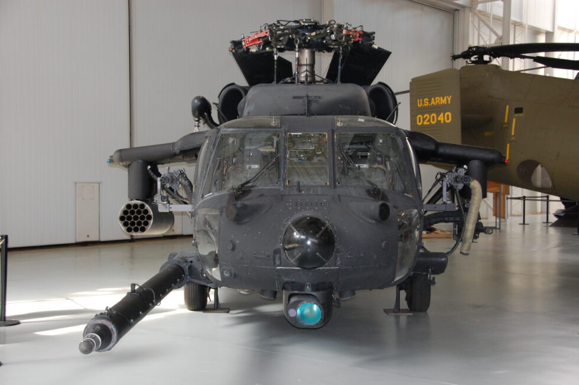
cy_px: 192
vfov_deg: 26.4
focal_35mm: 51
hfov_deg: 38.9
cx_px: 290
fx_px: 820
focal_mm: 34
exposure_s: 1/60
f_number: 4.2
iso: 900
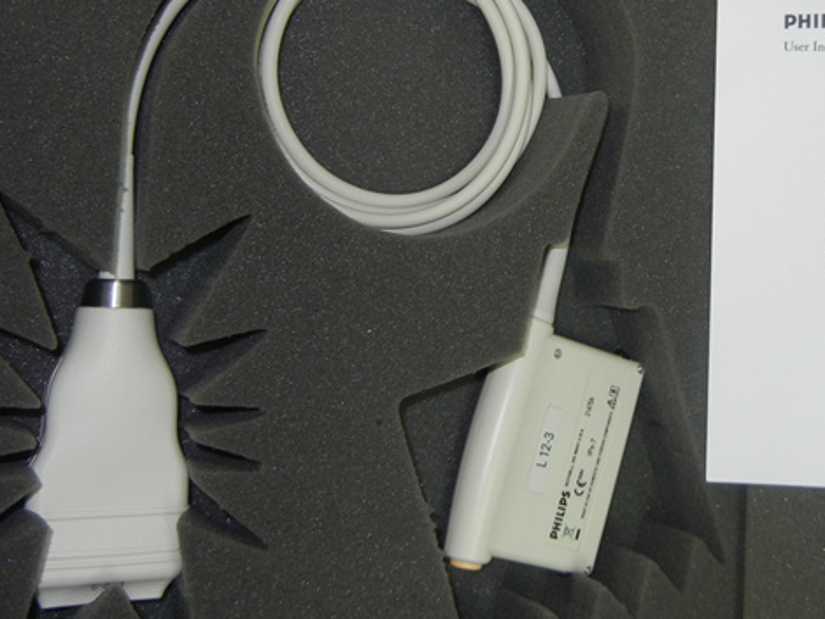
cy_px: 256
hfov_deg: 36.8
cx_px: 597
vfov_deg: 28.5
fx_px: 1215
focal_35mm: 51
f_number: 3.5
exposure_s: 1/30
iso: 200
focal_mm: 5.4
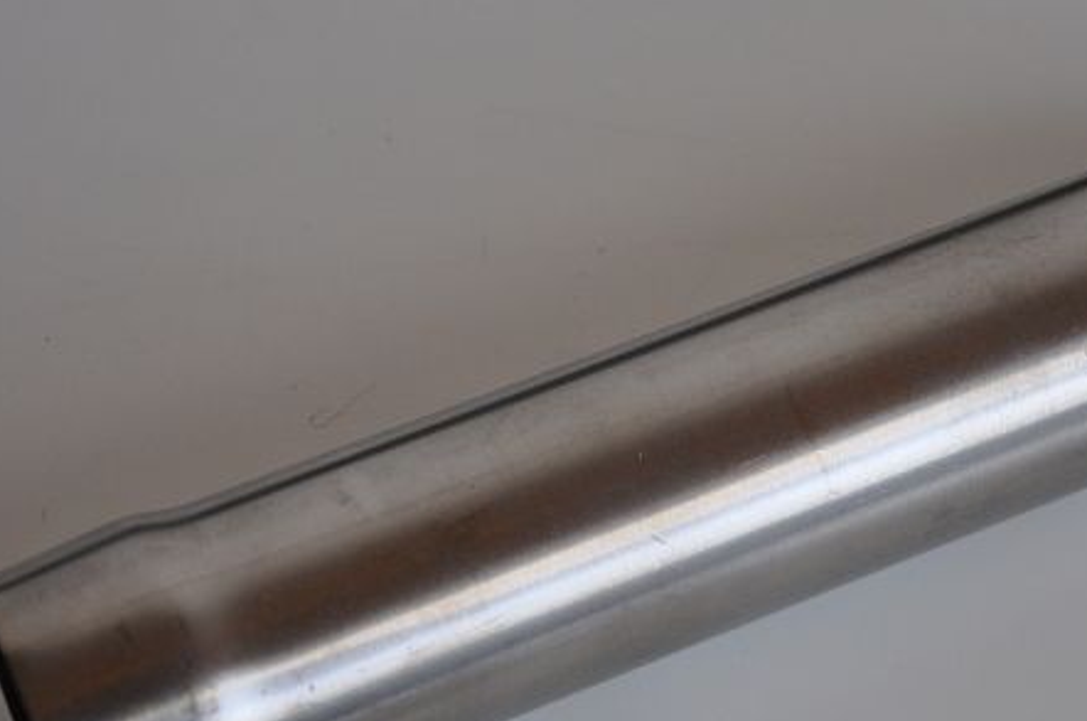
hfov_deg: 17.9
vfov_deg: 12.0
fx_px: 3436
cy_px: 476
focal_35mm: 114
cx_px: 770
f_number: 4.8
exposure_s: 1/60
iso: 560
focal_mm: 42
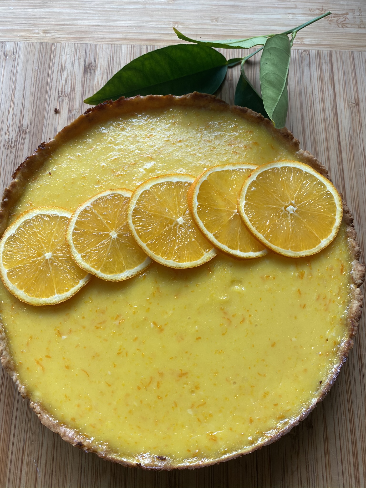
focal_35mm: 26
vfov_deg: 67.3
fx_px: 367
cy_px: 244
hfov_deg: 53.1
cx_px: 183
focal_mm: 4.25
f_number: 1.8
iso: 40
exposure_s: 1/121
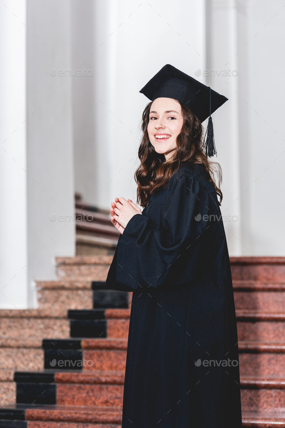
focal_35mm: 130
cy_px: 214
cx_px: 142
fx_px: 1542
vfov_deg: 15.8
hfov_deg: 10.6
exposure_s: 1/160
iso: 100
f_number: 4
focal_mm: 130
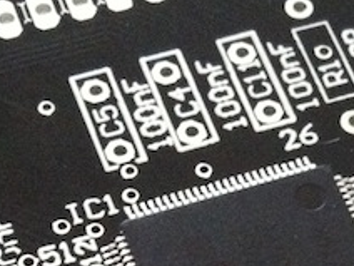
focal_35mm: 132
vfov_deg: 10.5
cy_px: 494
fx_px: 1350
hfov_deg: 14.7
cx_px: 339
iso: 640
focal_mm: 3.85
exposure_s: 1/15
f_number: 2.8
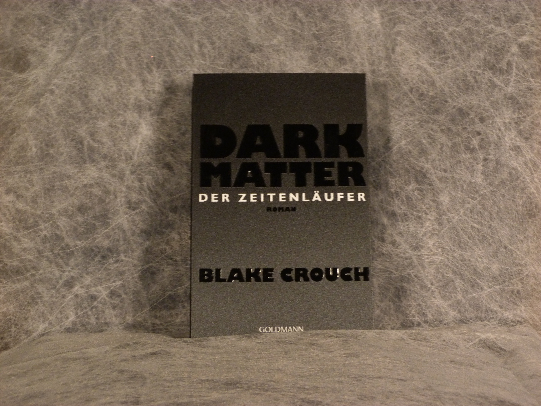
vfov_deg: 28.6
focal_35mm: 51
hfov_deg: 37.5
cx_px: 270
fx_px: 797
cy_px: 203
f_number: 3.2
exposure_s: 1/20
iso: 400
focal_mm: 9.2
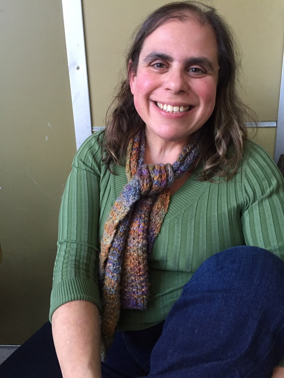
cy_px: 189
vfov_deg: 61.7
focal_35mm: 29
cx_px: 142
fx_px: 317
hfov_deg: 48.2
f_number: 2.2
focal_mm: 4.15
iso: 160
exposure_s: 1/30
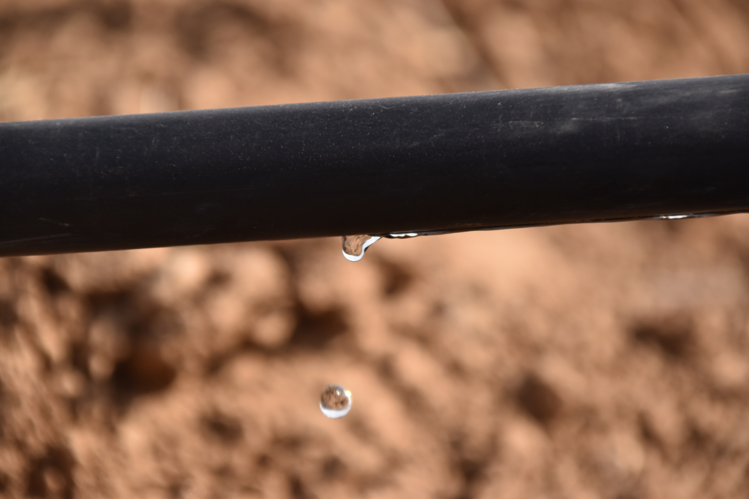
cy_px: 250
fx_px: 6241
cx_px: 374
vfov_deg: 4.6
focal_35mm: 300
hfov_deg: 6.9
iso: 400
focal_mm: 200
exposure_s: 1/1250
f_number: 6.3
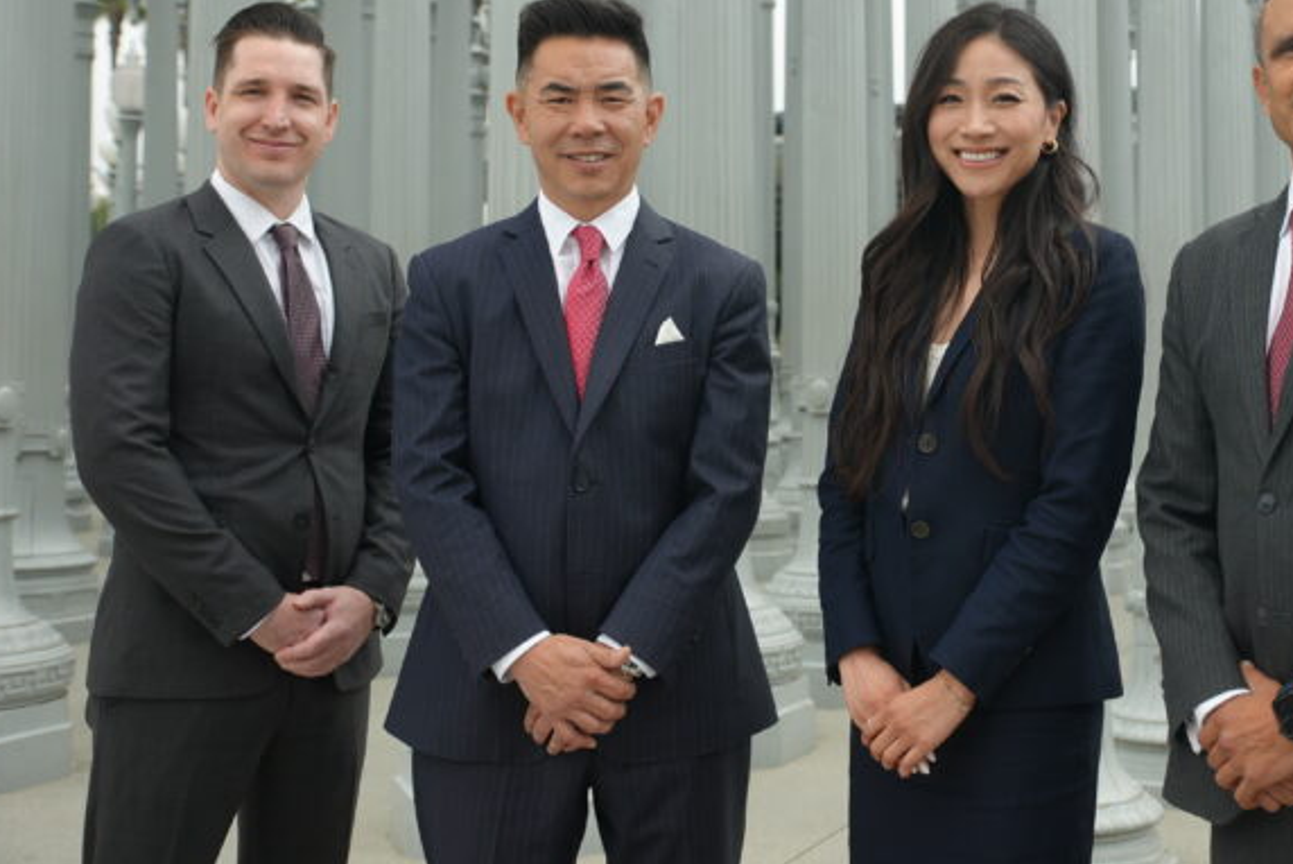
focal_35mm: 51
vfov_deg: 26.4
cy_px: 286
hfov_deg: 38.5
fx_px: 1833
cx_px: 839
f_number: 4
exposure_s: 1/160
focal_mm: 38
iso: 160
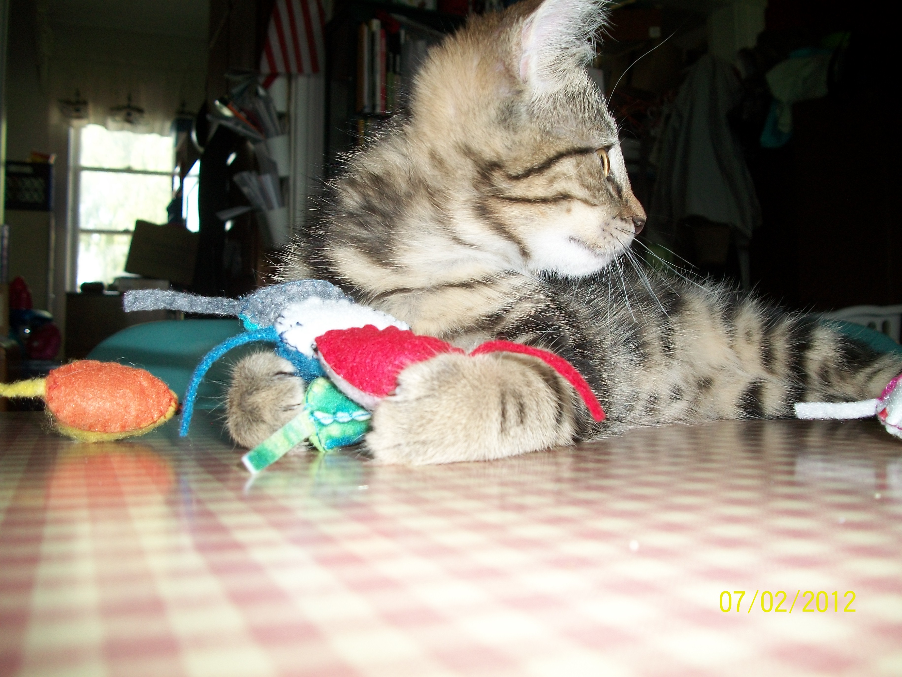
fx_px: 834
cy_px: 338
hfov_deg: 56.8
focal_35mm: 32
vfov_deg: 44.2
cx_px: 451
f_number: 2.9
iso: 80
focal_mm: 5.7
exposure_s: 1/60
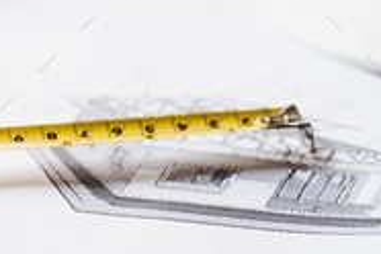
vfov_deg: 8.6
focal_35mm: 159
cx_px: -107
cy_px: -6
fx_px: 1683
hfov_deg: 12.5
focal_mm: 50
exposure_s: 1/60
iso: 100
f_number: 3.5
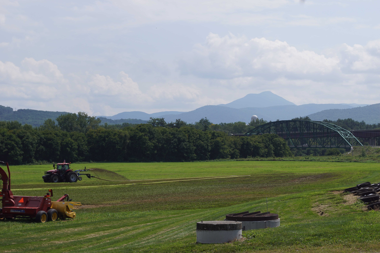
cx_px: 190
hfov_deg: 24.6
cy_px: 126
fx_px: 871
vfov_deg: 16.6
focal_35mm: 82
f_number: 9
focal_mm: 55
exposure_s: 1/320
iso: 100
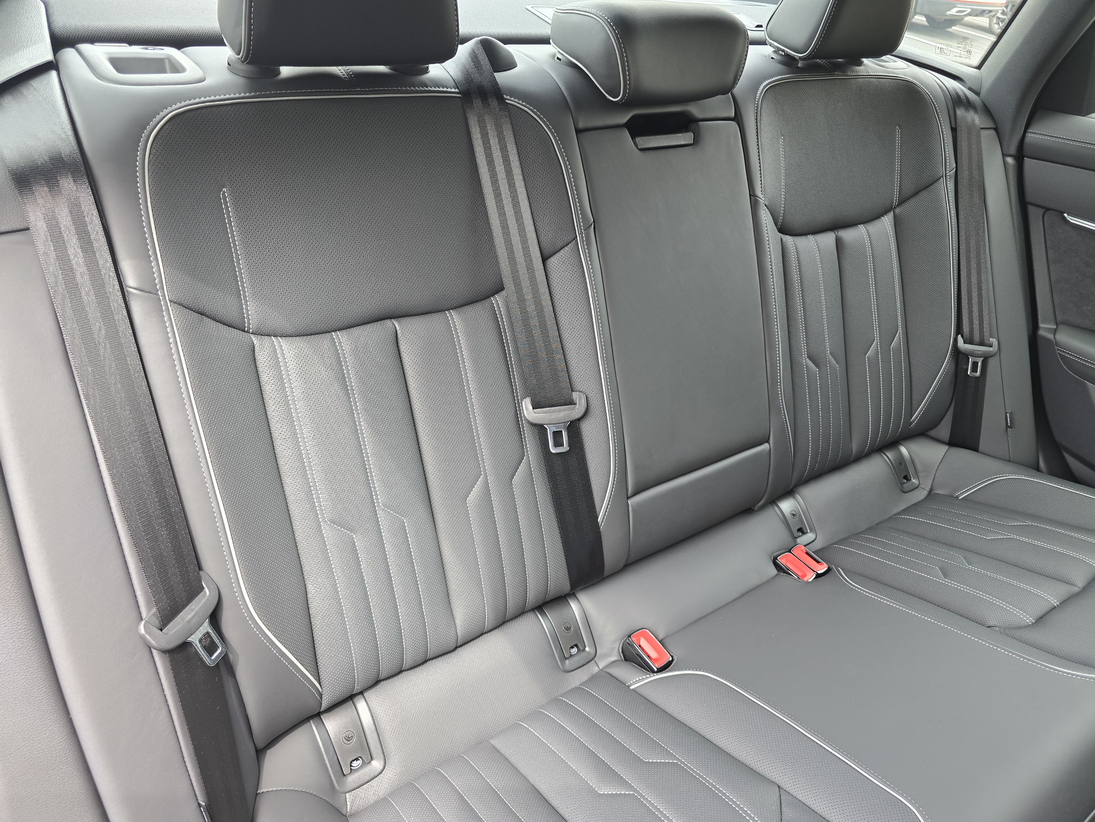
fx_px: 728
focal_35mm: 23
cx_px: 548
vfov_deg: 58.9
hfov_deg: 73.9
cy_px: 411
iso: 100
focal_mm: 6.3
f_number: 1.7
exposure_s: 1/180
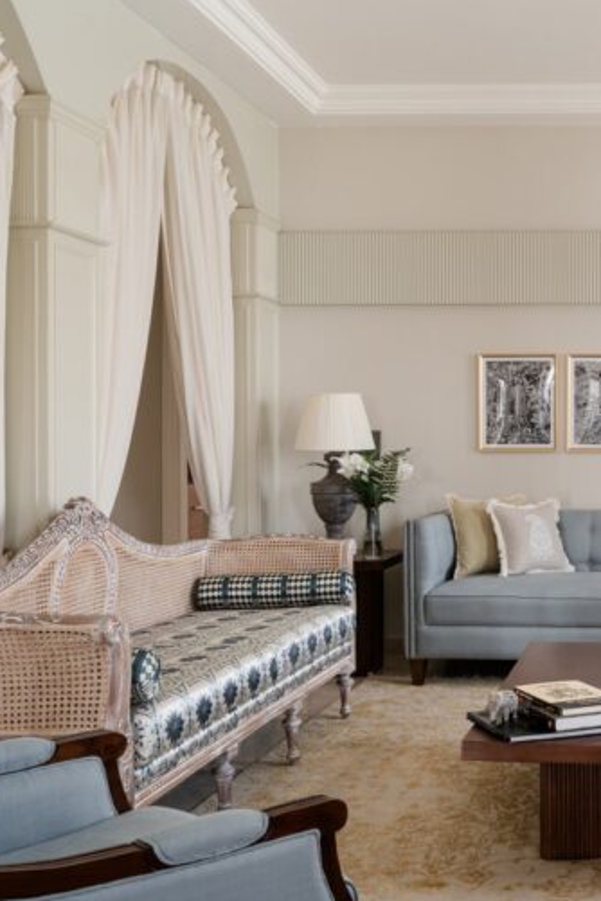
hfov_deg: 27.1
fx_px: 1152
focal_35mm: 46
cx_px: 641
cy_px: 444
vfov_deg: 42.7
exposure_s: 1
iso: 200
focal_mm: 30
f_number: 14
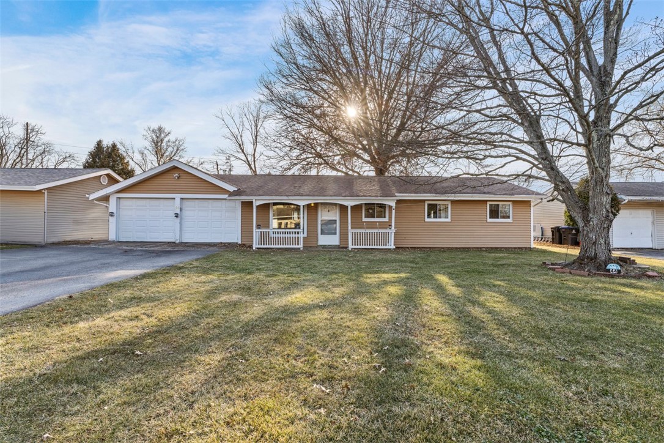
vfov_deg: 73.7
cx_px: 332
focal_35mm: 16
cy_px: 222
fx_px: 295
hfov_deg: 96.7
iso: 320
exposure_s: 1/160
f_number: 8
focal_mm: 16
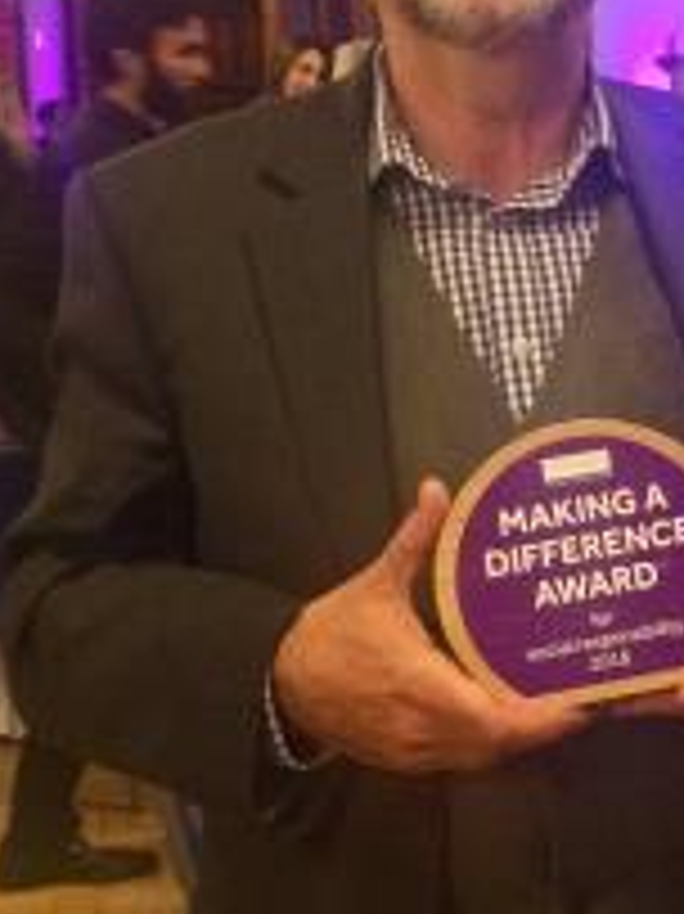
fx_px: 1688
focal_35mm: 64
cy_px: 302
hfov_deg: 22.1
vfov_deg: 30.1
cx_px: 670
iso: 320
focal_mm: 4.15
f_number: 2.2
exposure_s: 1/20
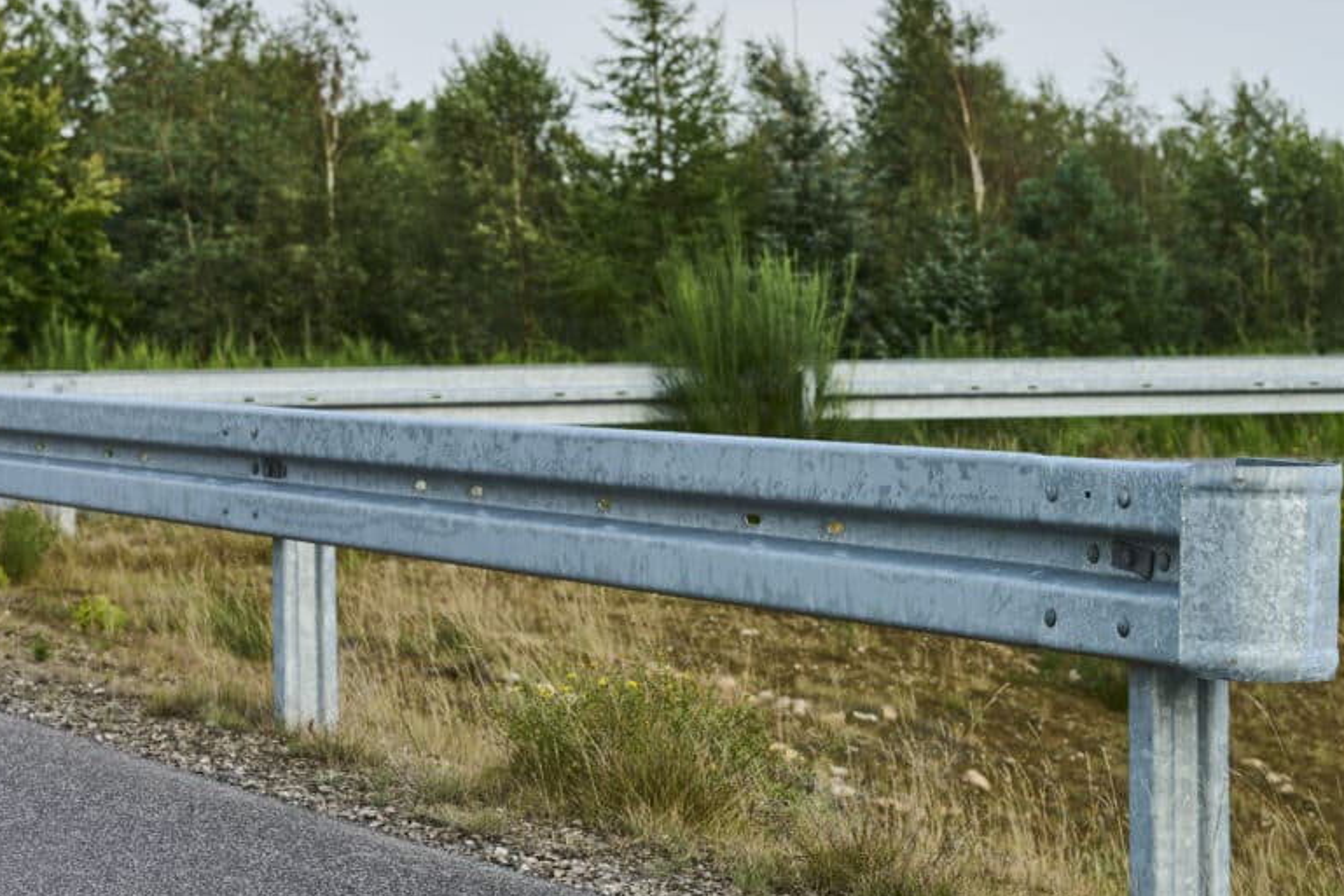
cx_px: 552
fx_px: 3846
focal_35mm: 103
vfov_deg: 13.3
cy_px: 541
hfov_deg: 19.8
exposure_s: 1/200
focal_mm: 66
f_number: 6.3
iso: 100
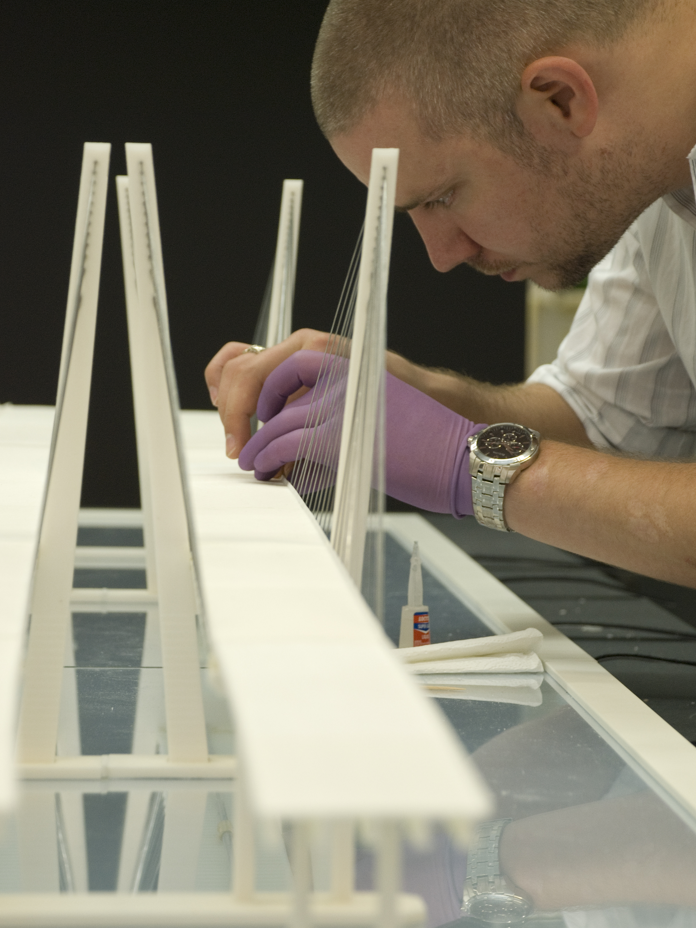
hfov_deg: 9.9
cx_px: 359
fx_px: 4021
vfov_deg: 13.2
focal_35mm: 150
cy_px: 531
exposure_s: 1/15
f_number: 5.6
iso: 400
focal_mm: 80
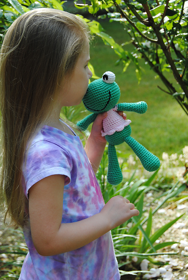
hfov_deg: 19.0
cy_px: 140
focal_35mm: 72
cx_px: 94
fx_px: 563
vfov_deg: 28.0
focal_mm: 48
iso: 180
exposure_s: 1/125
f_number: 5.6
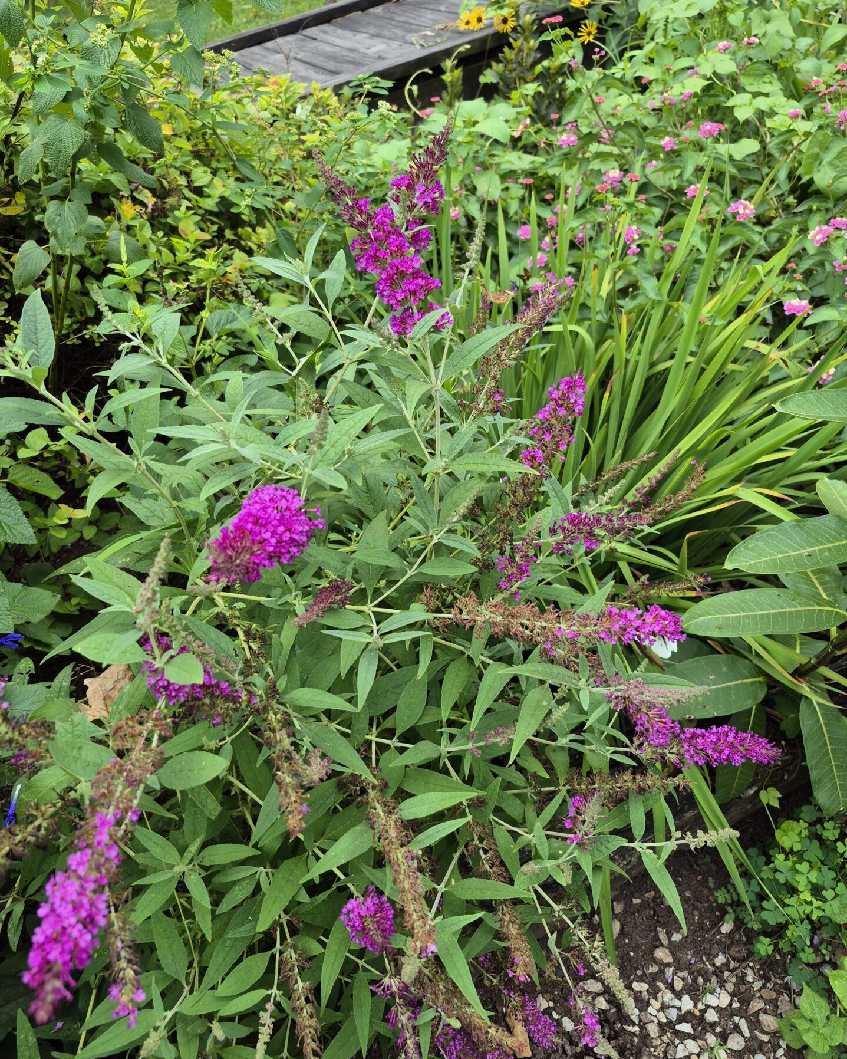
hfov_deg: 58.8
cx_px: 424
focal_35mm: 24
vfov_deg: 70.3
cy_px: 531
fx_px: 752
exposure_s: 1/528
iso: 25
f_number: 1.8
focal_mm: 5.4
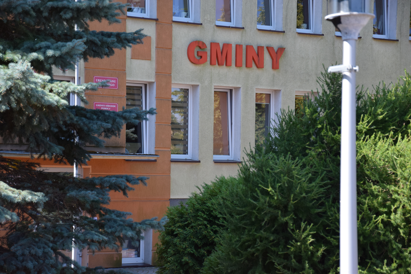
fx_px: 1285
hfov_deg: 18.2
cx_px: 206
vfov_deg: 12.2
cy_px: 137
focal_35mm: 112
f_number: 5.3
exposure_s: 1/1000
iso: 640
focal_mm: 75
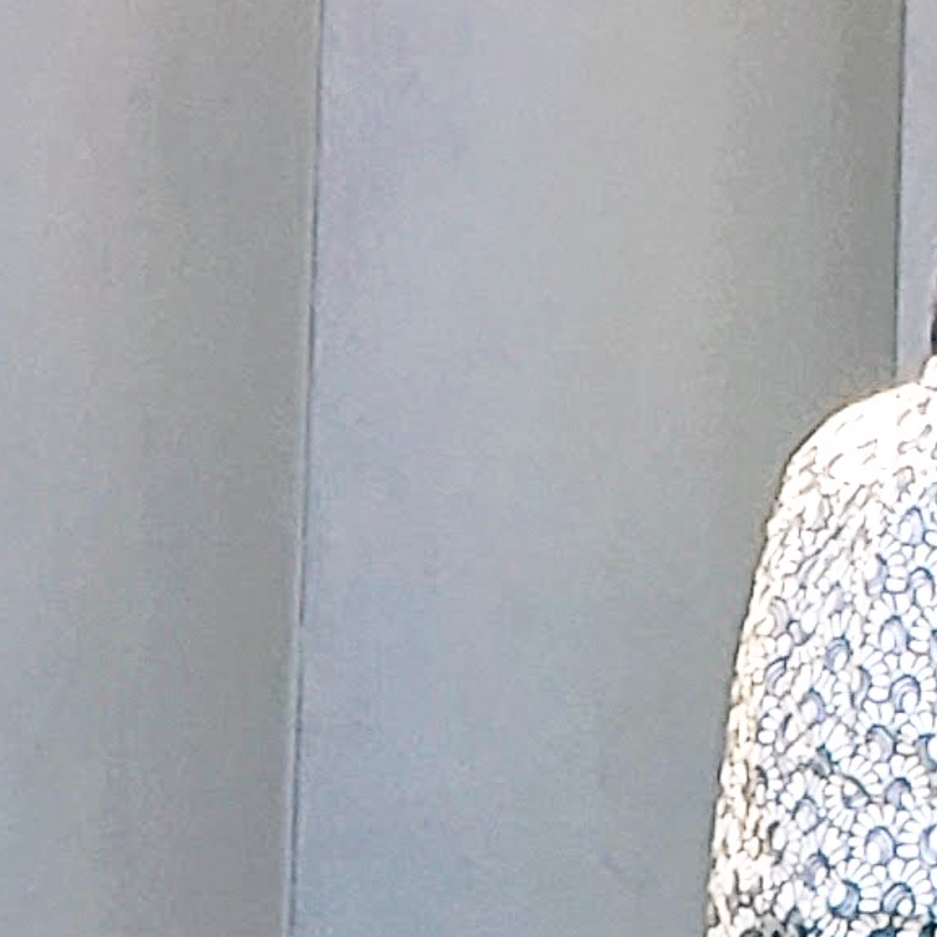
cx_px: 1892
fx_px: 9830
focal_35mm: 321
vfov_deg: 5.2
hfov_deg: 5.3
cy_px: -1530
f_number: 2.4
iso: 64
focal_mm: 6
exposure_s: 1/30
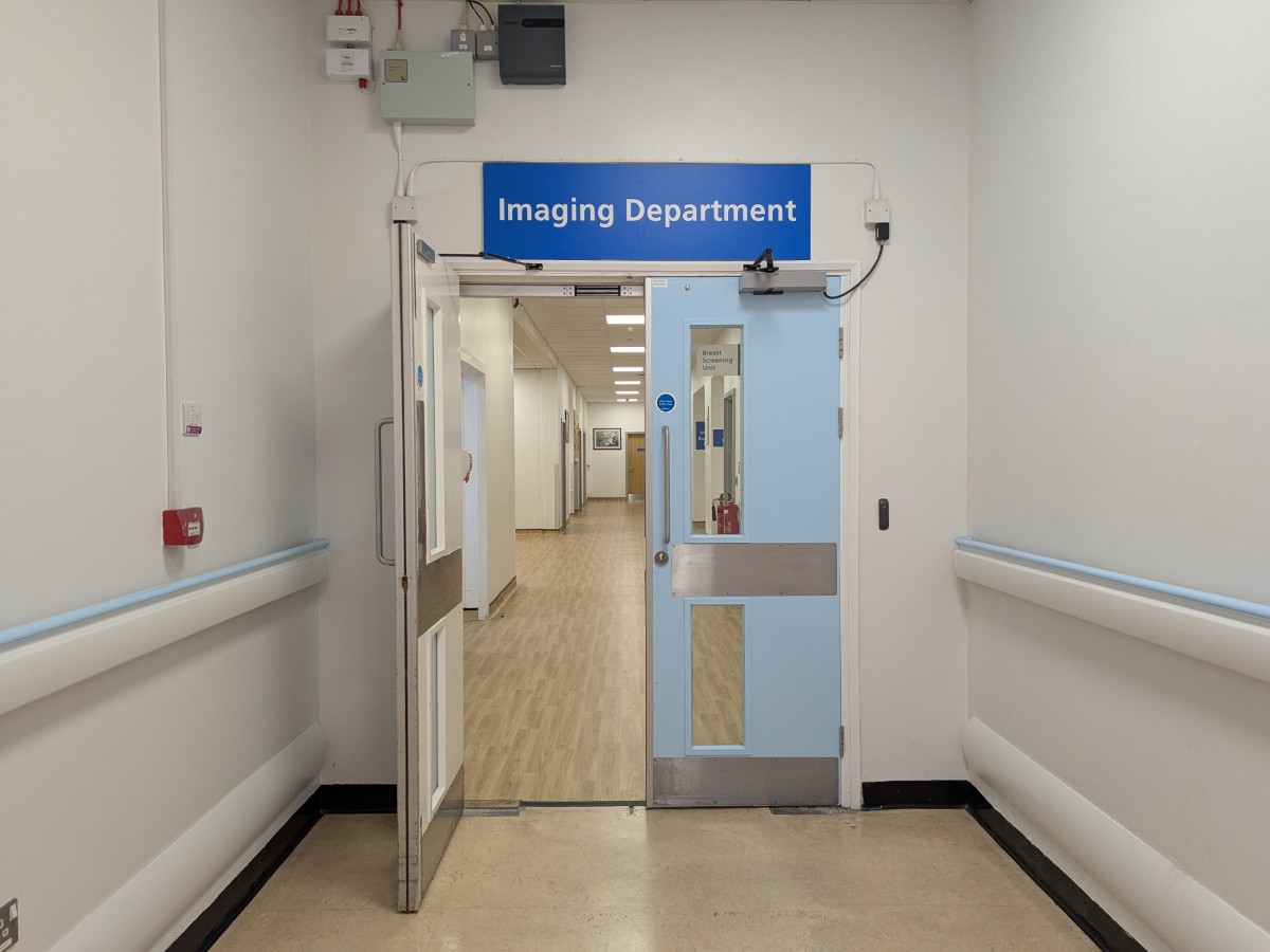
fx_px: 881
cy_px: 476
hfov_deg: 71.6
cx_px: 635
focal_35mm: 24
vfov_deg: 56.8
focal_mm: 6.81
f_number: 1.85
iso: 473
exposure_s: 1/293
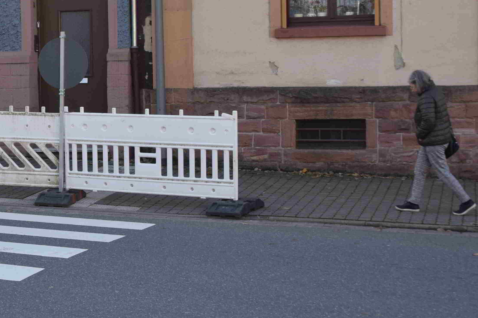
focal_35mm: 82
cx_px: -10
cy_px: 114
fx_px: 1089
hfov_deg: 23.6
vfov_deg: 16.6
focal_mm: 20
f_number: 3.5
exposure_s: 1/1250
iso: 400
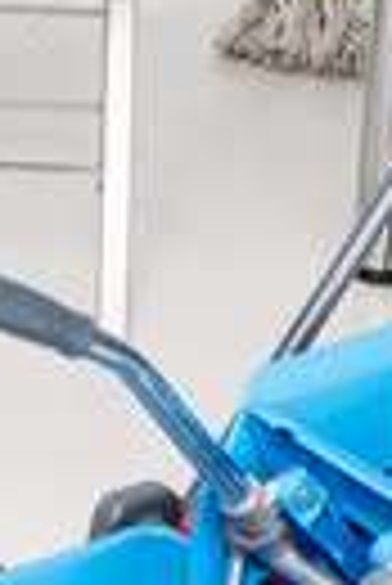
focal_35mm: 211
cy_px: -297
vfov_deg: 9.5
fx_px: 3437
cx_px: -383
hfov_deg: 6.3
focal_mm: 31
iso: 100
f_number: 8
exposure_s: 1/200
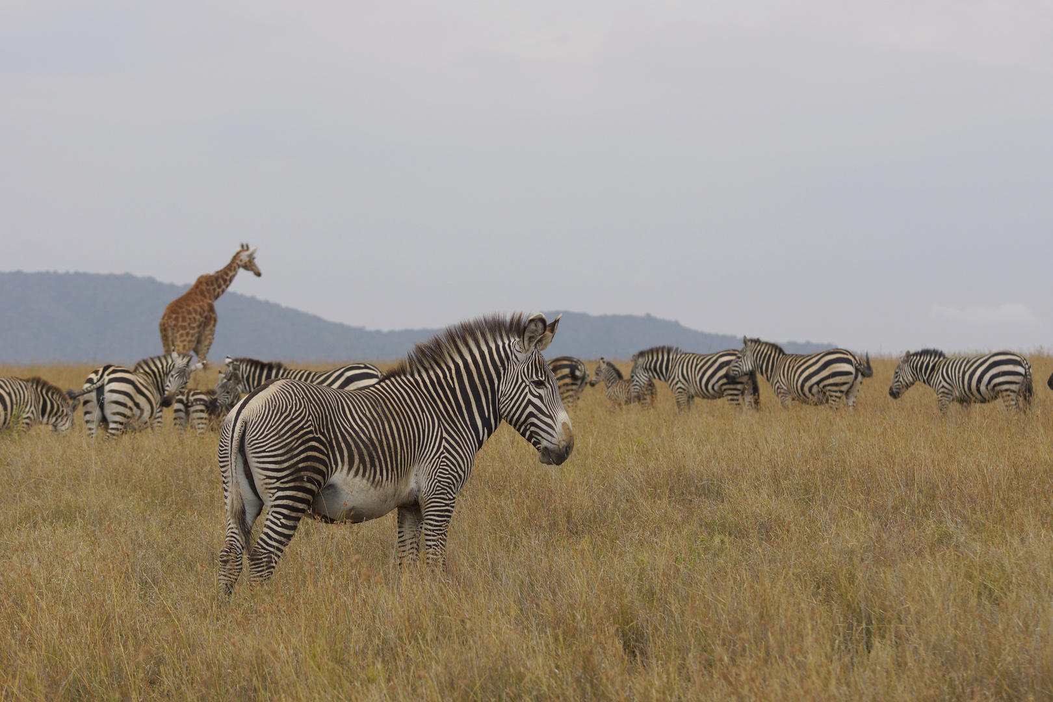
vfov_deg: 8.3
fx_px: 4826
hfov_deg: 12.5
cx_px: 526
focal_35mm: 165
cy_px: 351
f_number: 4.5
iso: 100
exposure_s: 1/800
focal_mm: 110
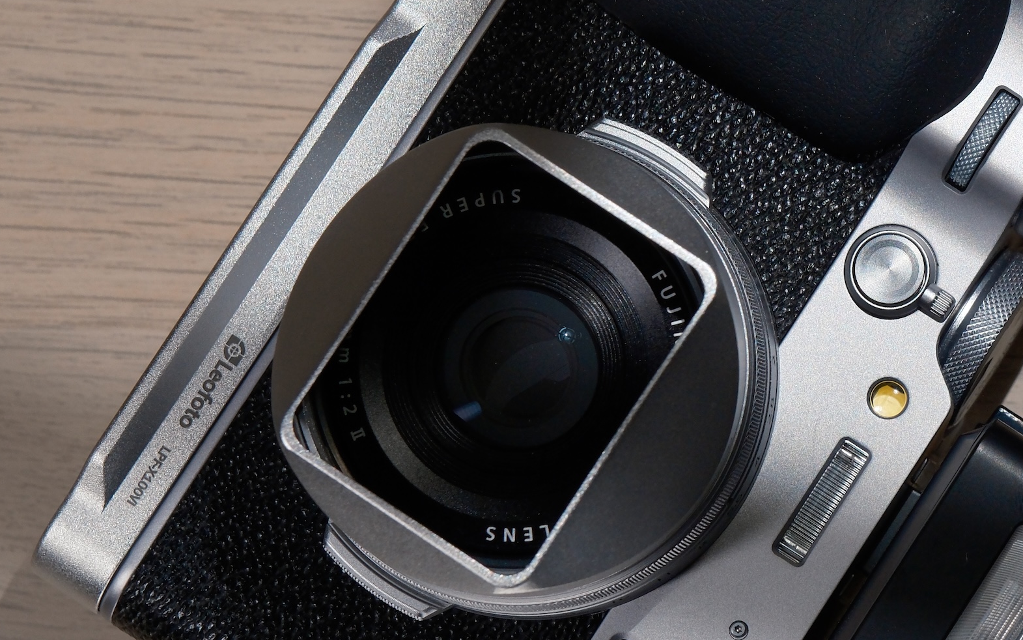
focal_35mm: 218
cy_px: 154
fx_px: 6078
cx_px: 1188
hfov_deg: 9.5
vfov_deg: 6.0
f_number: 5.6
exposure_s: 1/110
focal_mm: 56
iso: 640
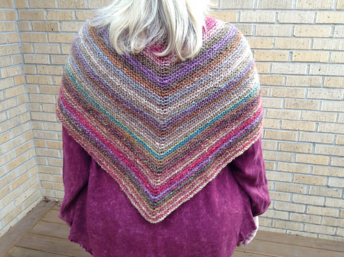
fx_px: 327
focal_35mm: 33
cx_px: 172
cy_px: 128
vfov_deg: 42.8
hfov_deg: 55.4
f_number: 2.4
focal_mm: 3.3
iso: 32
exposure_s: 1/40
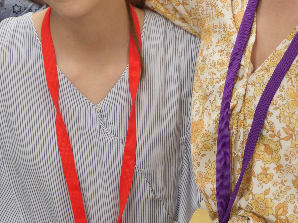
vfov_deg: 14.4
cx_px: 93
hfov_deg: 19.6
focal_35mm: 100
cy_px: -30
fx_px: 861
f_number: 2.8
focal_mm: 22
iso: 320
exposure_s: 1/60
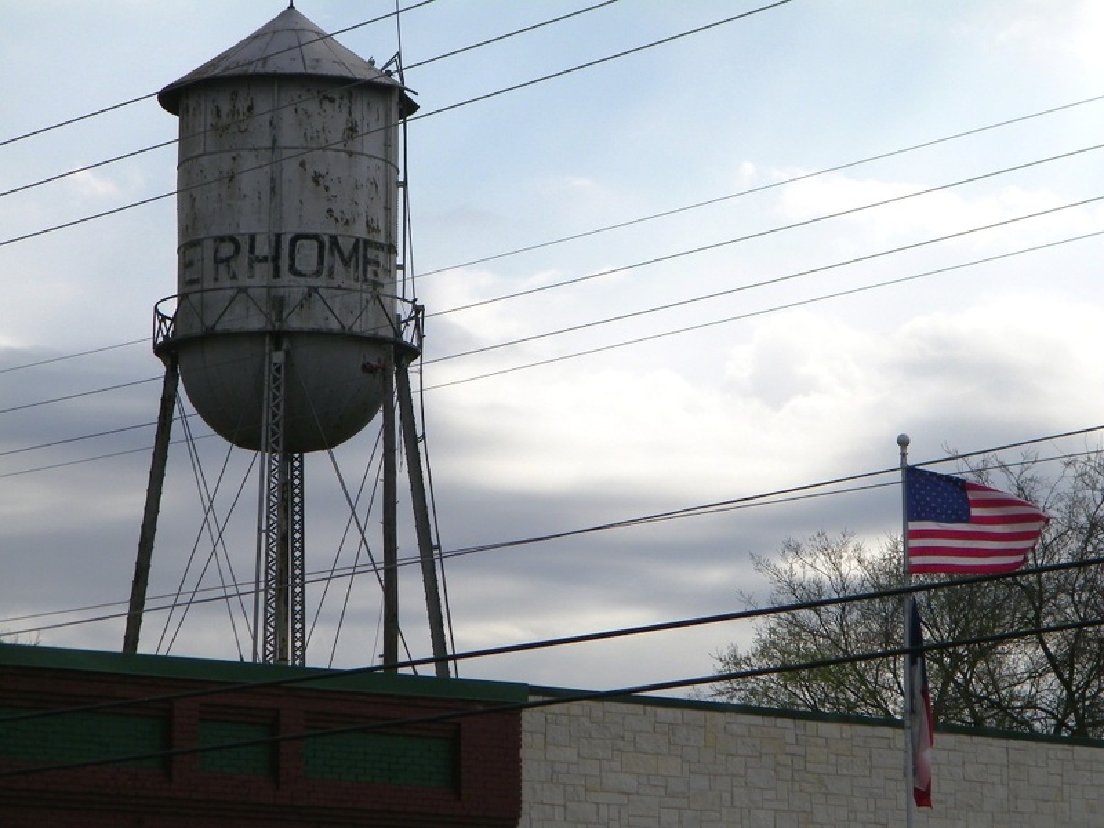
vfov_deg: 11.1
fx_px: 4274
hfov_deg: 14.7
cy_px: 414
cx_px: 552
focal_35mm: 134
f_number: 9.8
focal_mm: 23.9
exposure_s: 1/400
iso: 80
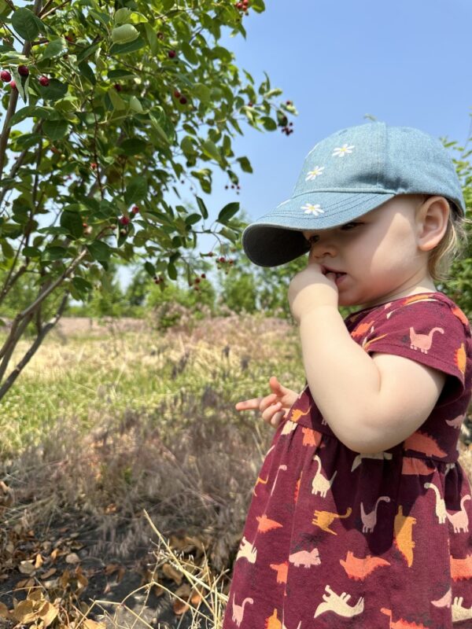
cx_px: 236
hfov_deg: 56.8
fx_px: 436
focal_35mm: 24
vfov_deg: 71.6
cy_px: 314
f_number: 1.78
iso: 80
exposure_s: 1/3717
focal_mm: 6.86
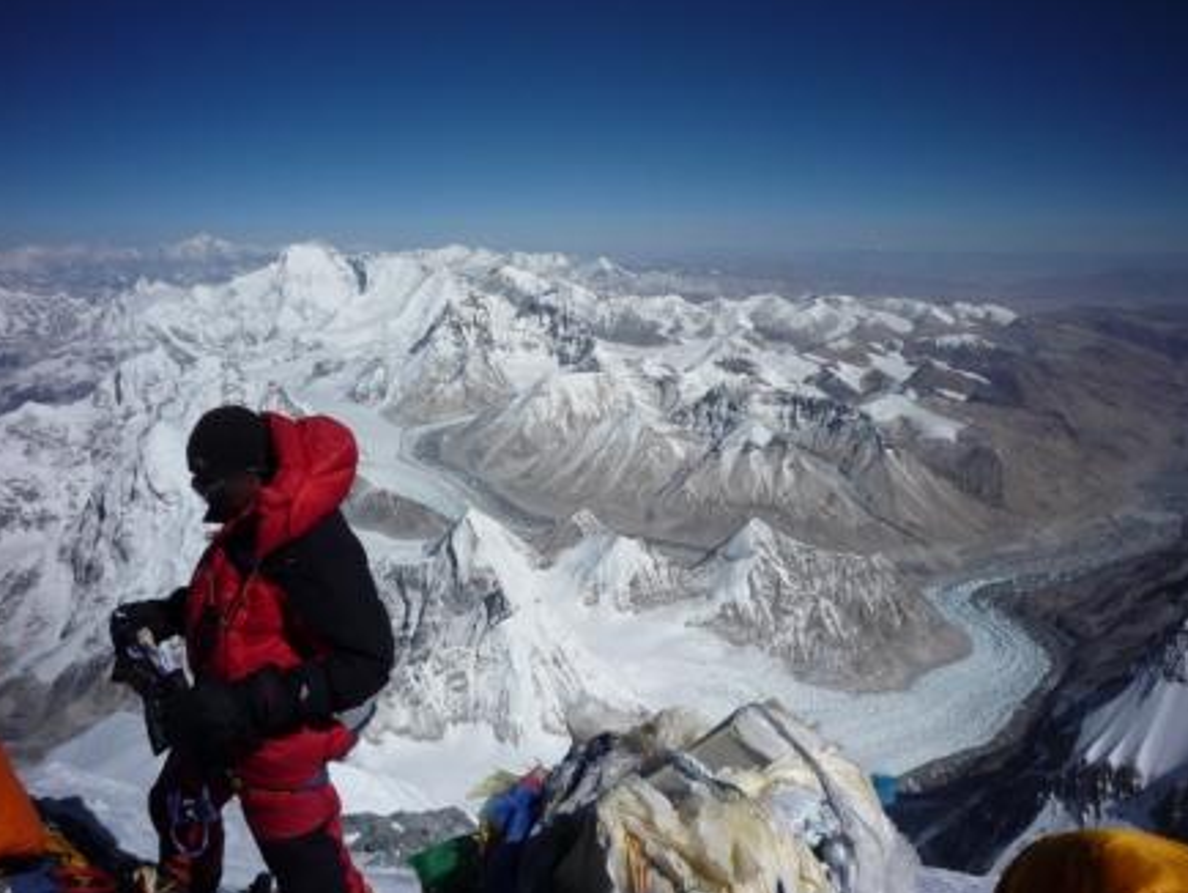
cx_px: 597
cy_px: 449
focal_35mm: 33
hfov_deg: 55.3
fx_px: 1133
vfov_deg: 43.0
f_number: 7.1
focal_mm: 5.2
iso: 100
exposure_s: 1/800
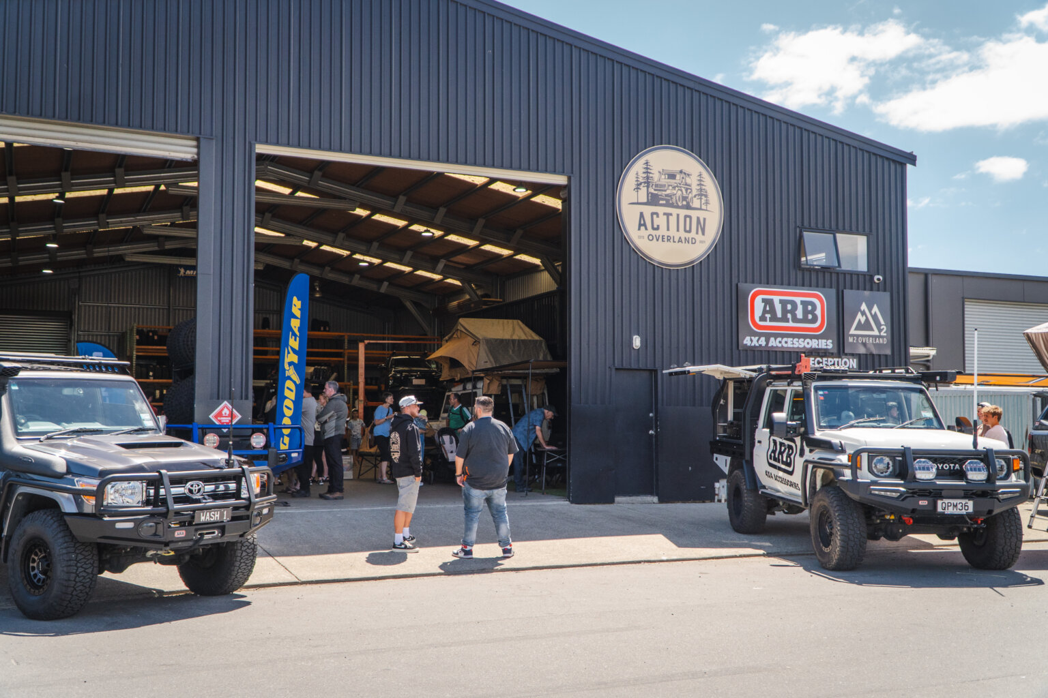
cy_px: 349
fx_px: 961
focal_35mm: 33
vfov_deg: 40.0
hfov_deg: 57.2
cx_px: 524
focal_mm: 22
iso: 500
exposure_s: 1/1600
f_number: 4
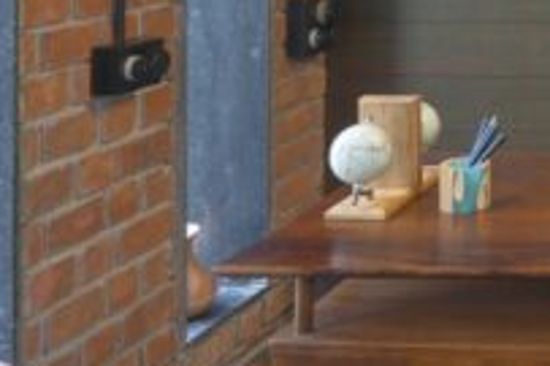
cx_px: 859
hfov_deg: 22.0
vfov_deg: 17.1
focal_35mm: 74
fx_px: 1130
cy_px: -133
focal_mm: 20
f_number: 9
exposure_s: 1/2.5
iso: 100
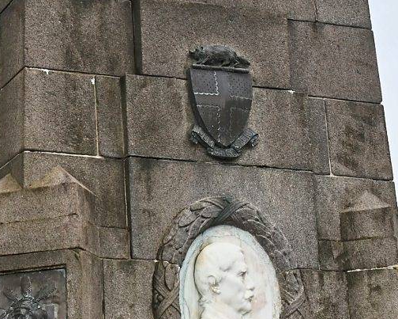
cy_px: 298
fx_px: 1237
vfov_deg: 14.5
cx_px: -81
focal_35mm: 105
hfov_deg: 17.4
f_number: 11
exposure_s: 1/500
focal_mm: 44
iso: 1000
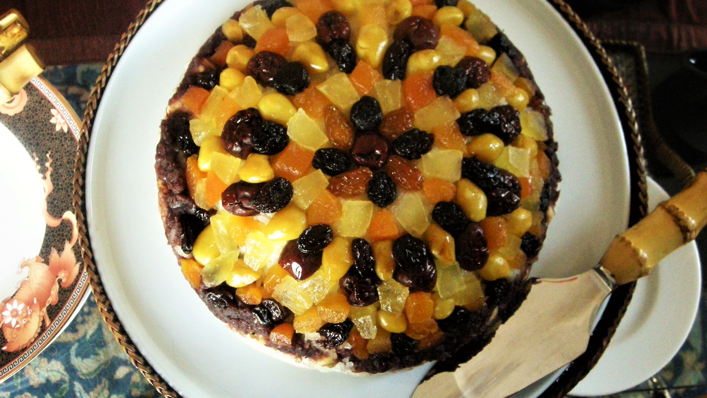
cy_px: 188
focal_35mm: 39
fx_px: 731
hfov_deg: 51.6
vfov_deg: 30.4
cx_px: 359
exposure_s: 1/28.1
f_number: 2.8
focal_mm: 5.7
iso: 400
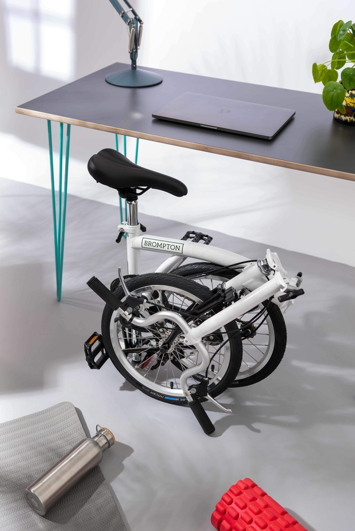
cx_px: 178
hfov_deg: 35.1
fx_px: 562
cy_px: 266
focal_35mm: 38
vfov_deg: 50.7
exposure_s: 1/125
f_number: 4
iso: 160
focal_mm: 38
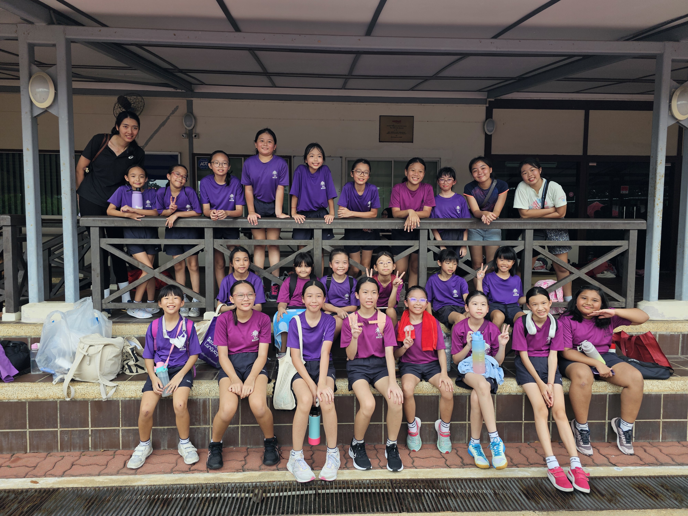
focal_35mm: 23
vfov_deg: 58.9
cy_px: 258
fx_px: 457
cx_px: 344
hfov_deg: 73.9
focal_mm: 6.3
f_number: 1.7
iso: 10
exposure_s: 1/195
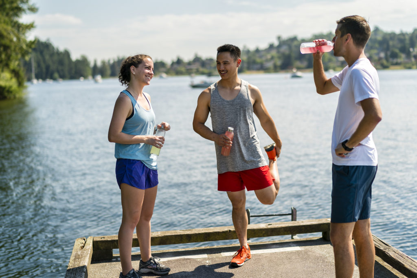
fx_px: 579
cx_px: 208
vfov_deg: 27.0
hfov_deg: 39.6
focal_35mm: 50
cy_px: 139
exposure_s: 1/6400
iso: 100
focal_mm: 50
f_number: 1.8
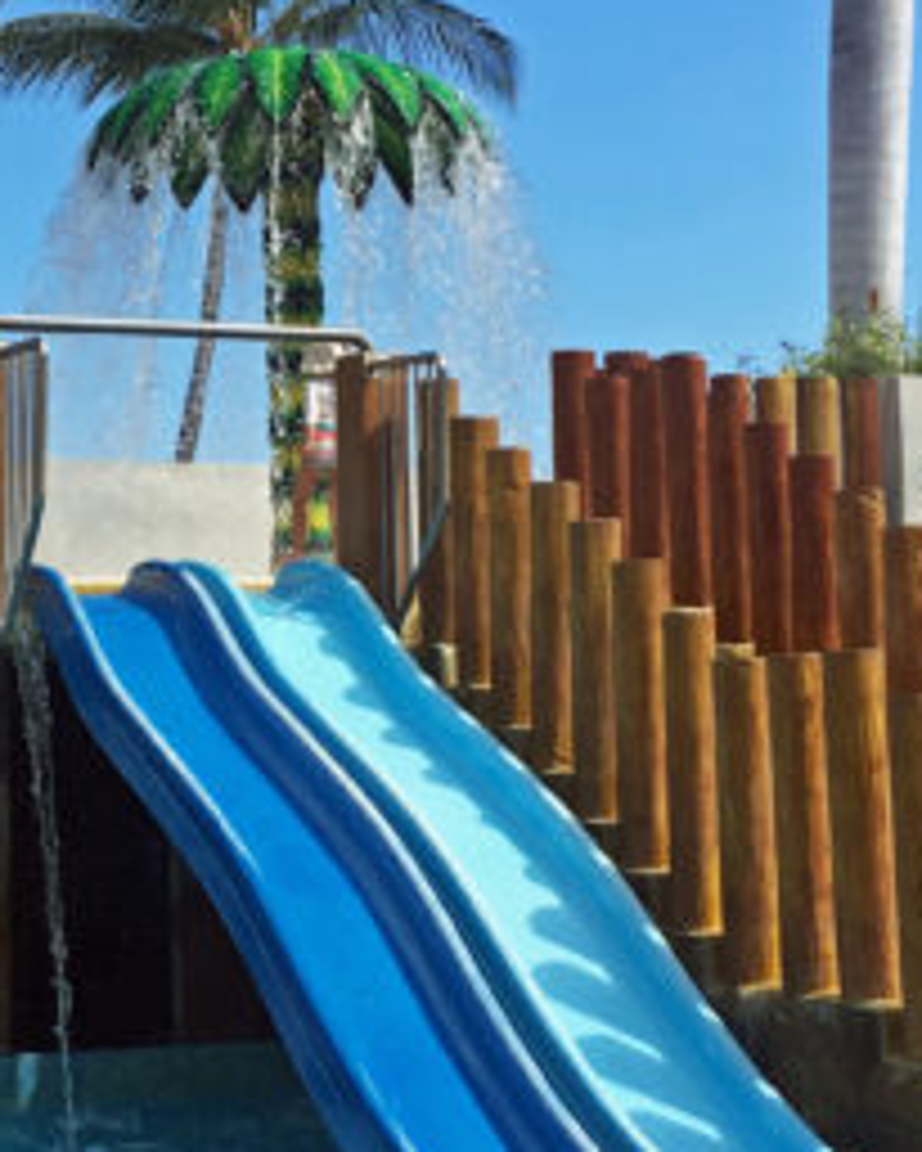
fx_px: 2898
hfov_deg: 17.9
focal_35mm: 85
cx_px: 193
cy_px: 414
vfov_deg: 22.4
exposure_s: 1/1451
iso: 25
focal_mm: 4.15
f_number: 2.2
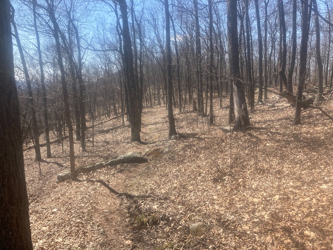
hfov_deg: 63.4
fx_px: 269
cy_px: 125
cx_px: 166
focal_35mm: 28
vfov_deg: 49.7
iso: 20
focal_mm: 3.99
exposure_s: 1/941
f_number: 1.8
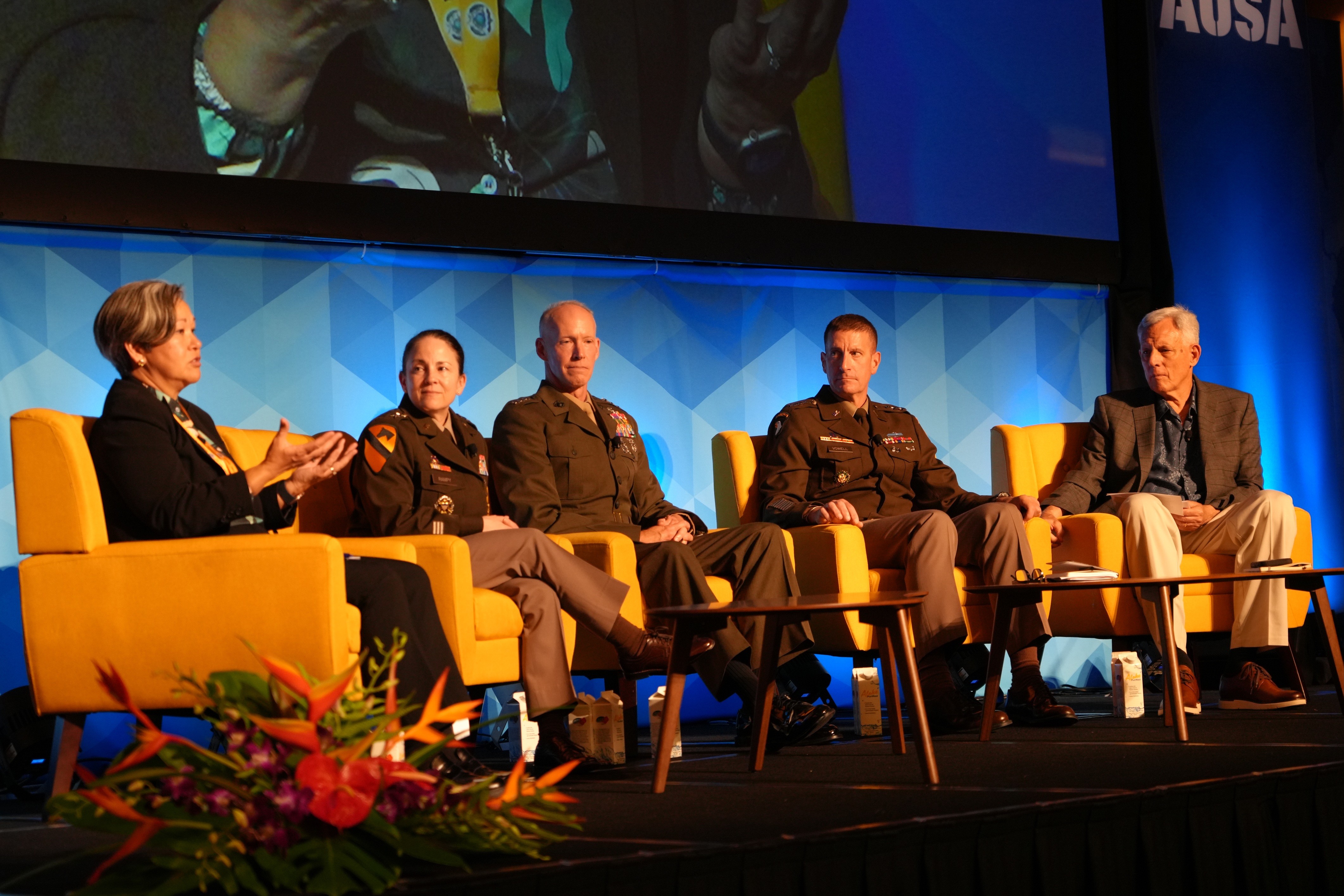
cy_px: 448
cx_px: 672
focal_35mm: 74
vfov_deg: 18.4
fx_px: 2762
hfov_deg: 27.3
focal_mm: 74
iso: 1600
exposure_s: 1/160
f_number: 4
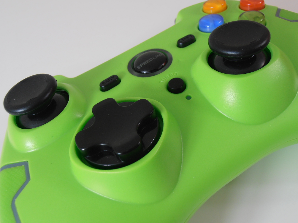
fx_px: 319
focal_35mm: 37
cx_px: 149
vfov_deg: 38.7
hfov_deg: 50.1
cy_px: 112
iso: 125
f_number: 3.9
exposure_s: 1/40
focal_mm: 6.61
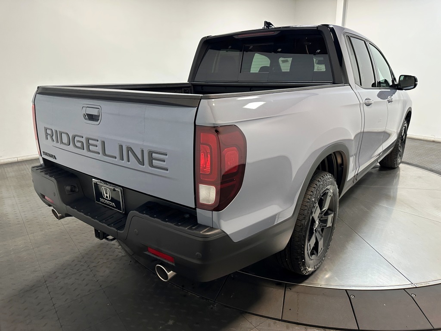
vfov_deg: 56.8
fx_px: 306
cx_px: 220
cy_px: 166
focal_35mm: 24
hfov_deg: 71.6
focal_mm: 6.86
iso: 500
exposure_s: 1/60
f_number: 1.78
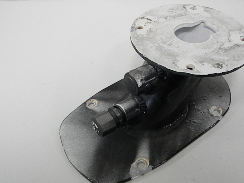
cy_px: 93
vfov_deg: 37.7
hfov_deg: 48.3
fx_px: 268
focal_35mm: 38
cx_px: 160
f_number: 3.5
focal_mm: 5
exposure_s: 1/602
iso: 720
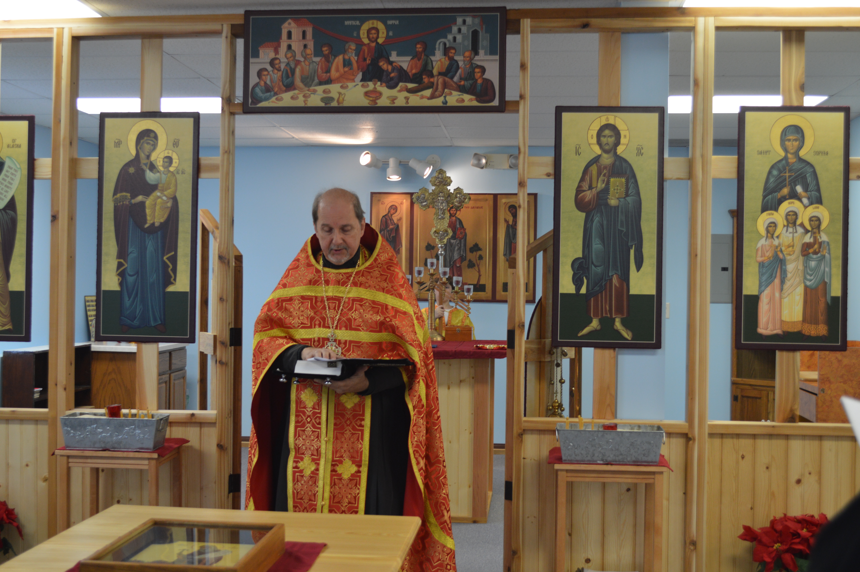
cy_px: 286
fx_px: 1002
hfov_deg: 46.4
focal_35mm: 42
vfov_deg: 31.8
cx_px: 430
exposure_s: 1/30
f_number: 4.5
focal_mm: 28
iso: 400
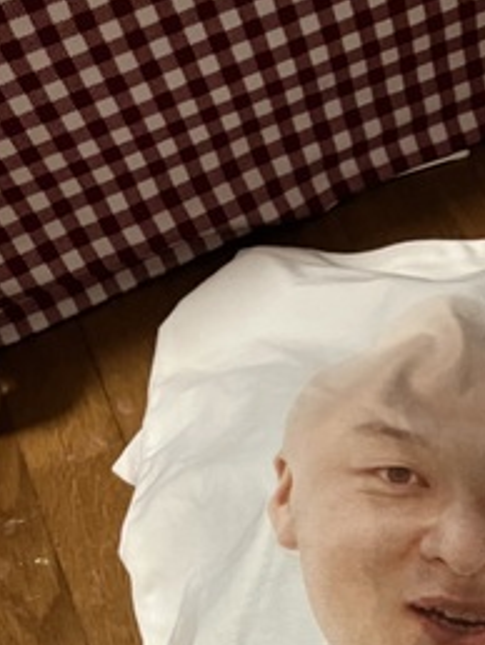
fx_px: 1306
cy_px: 754
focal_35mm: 70
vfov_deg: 25.2
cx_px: 465
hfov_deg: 20.5
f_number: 1.8
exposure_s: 1/40
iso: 320
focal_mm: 3.99
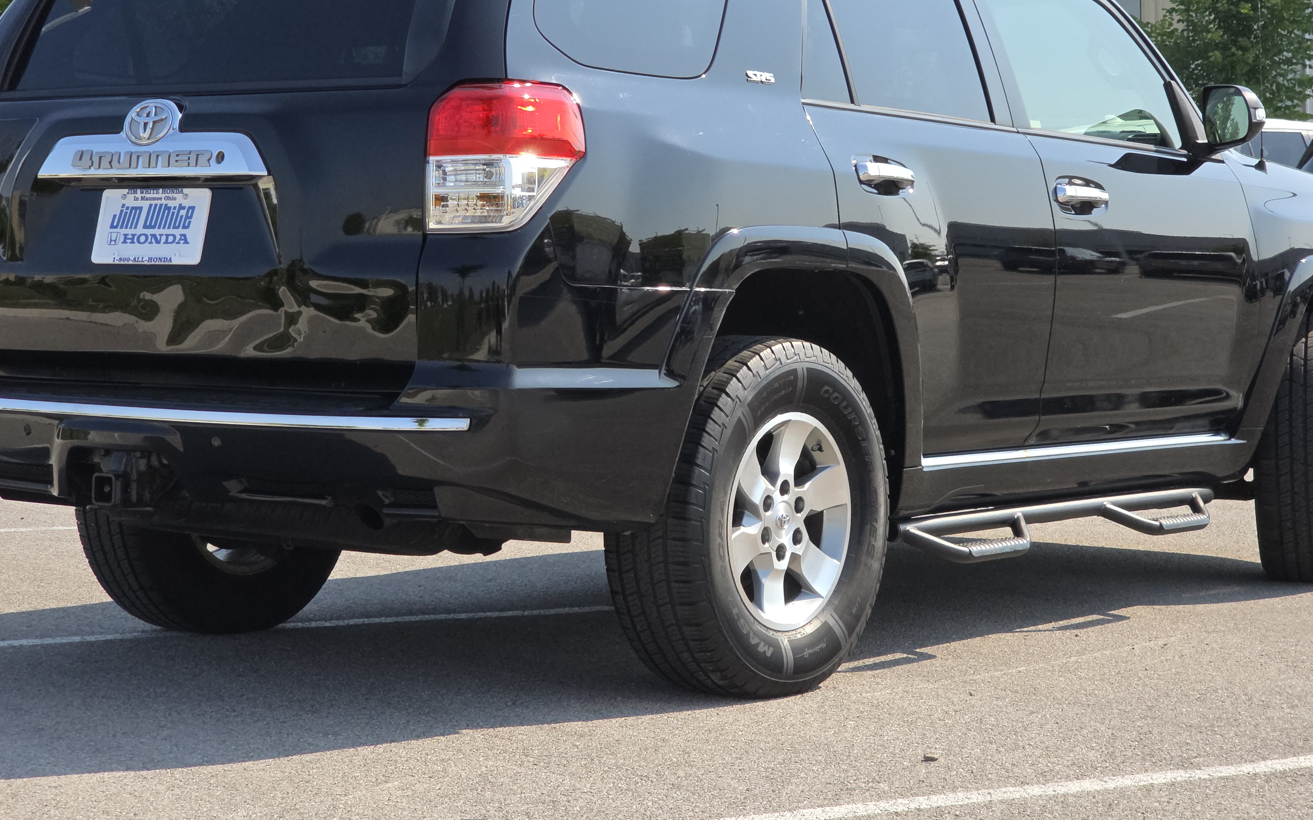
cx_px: 653
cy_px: 269
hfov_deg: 23.3
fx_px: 3185
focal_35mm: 89
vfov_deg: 14.7
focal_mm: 7.9
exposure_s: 1/1189
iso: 50
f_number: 2.4
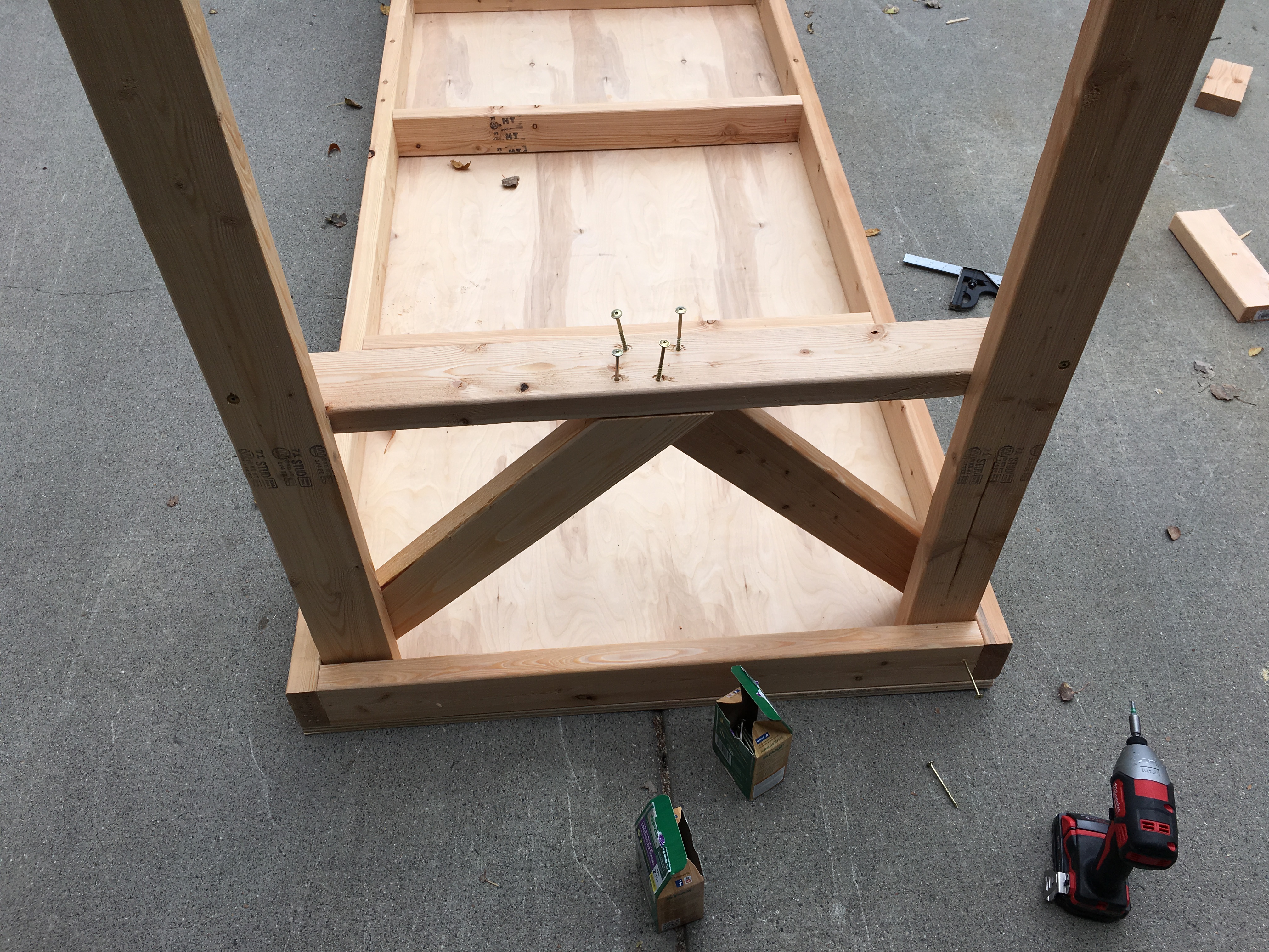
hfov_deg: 61.7
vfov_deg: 48.2
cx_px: 634
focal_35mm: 29
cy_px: 476
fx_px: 1063
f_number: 2.2
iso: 25
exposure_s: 1/582
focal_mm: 4.15
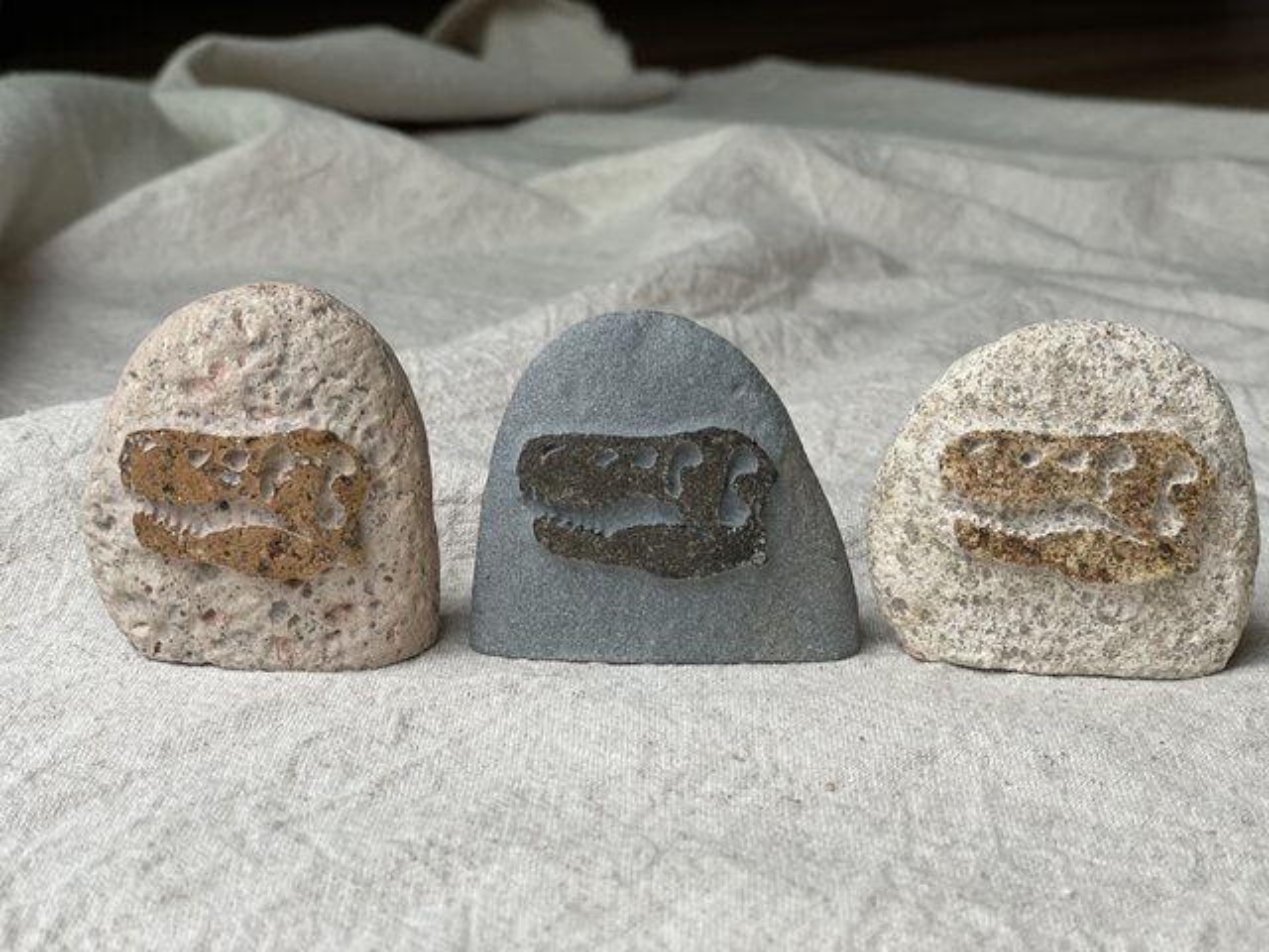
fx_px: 1906
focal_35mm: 52
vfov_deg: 28.0
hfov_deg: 36.8
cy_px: 476
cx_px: 634
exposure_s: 1/1142
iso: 32
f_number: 2
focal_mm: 6
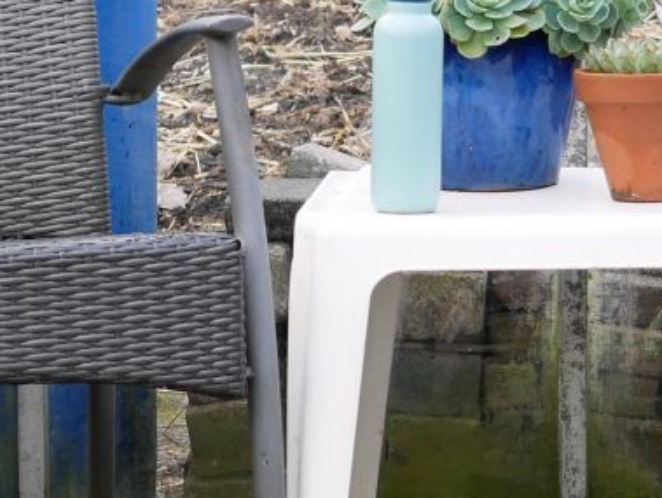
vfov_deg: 6.1
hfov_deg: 8.1
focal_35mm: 243
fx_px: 4652
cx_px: 196
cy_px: 106
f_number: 3.2
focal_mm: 30
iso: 200
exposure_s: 1/160
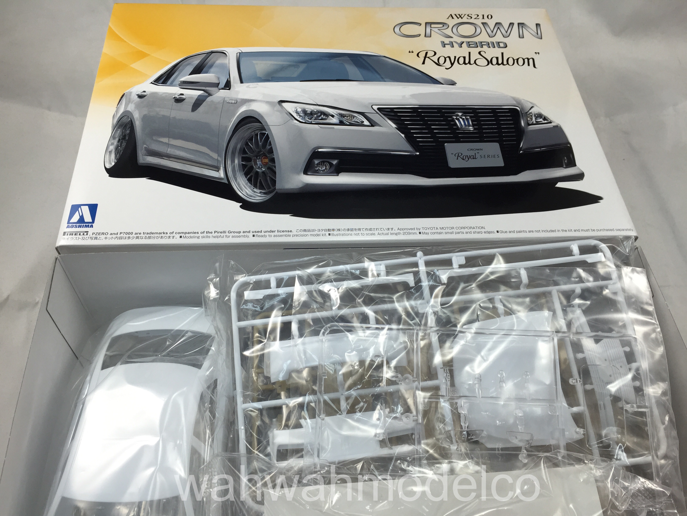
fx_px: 576
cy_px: 258
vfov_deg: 48.2
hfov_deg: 61.7
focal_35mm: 29
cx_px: 344
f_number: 2.2
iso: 40
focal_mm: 4.15
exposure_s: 1/100
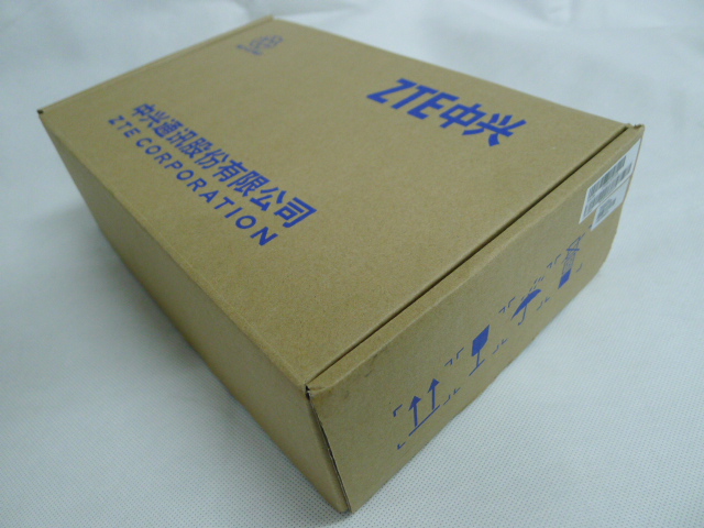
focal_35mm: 24
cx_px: 352
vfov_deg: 56.8
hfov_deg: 71.6
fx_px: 488
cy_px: 264
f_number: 2
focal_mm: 5.1
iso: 400
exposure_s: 1/30
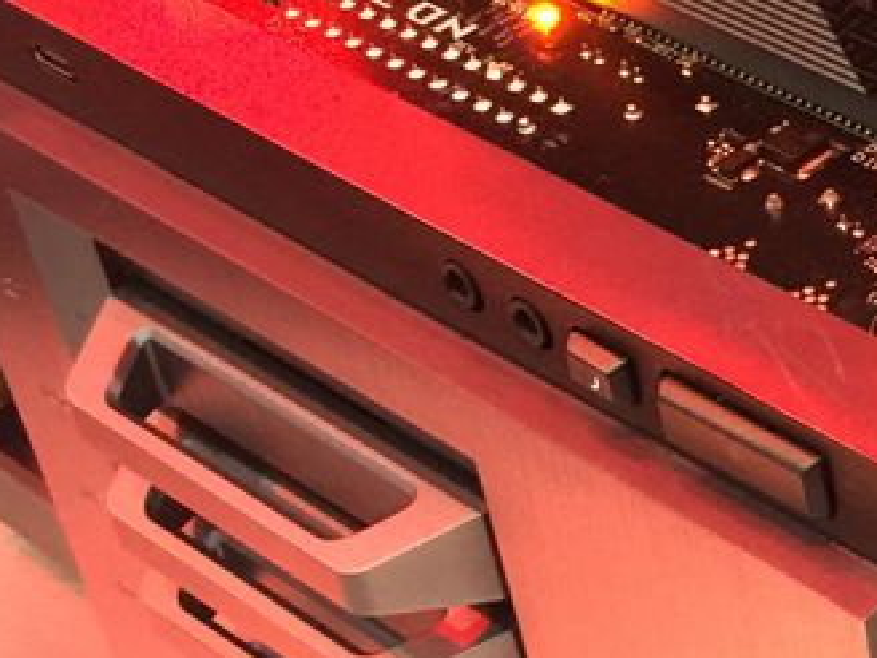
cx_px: 1251
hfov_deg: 17.0
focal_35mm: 106
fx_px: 2686
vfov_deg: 13.9
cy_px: 219
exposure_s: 1/15
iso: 125
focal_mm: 4.15
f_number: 2.2
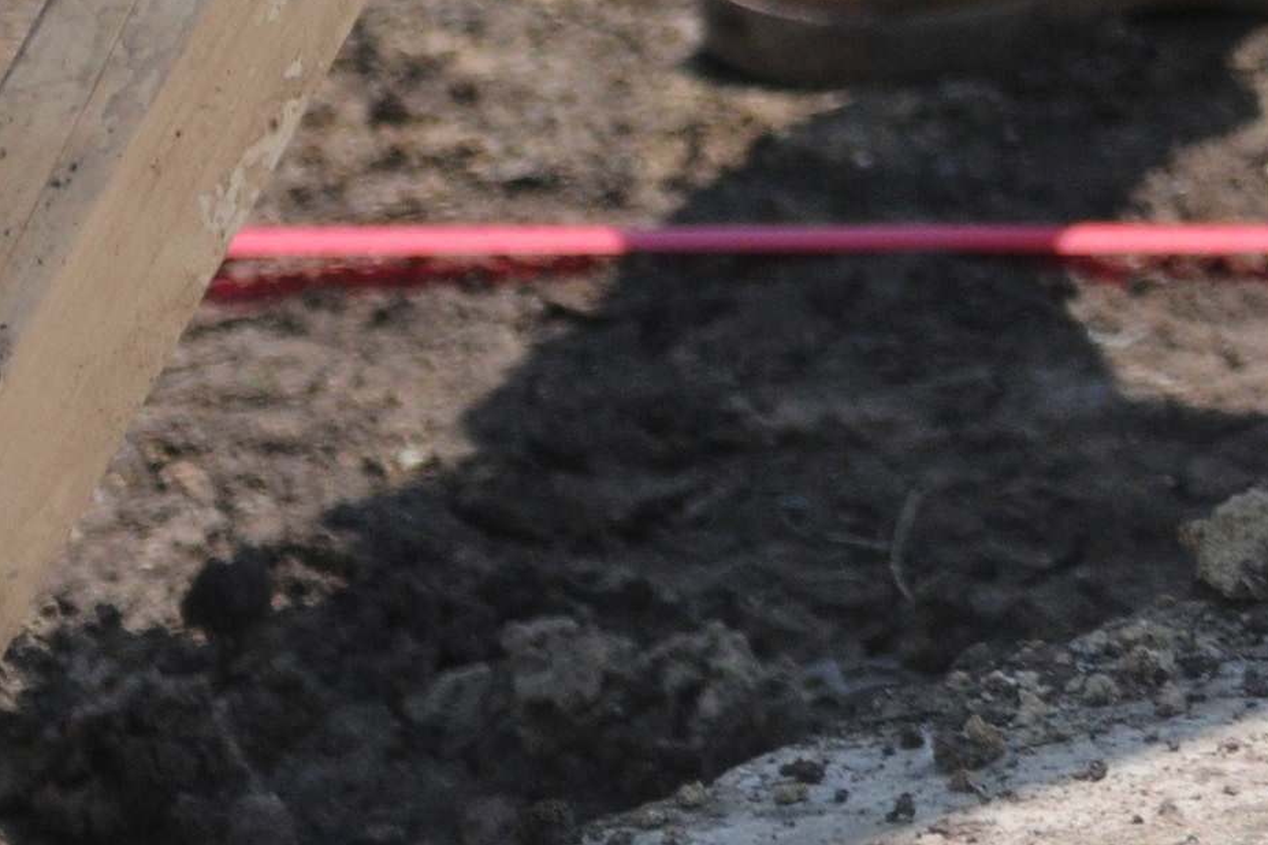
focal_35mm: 484
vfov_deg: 2.8
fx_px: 17046
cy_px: -860
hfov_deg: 4.2
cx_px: 2567
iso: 320
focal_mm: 70
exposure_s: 1/4000
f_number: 2.8
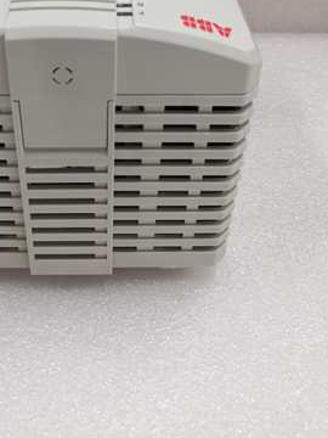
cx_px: 108
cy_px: 85
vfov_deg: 40.3
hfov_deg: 31.9
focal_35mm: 45
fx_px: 569
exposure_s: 1/50
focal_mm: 3.95
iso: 125
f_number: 1.8
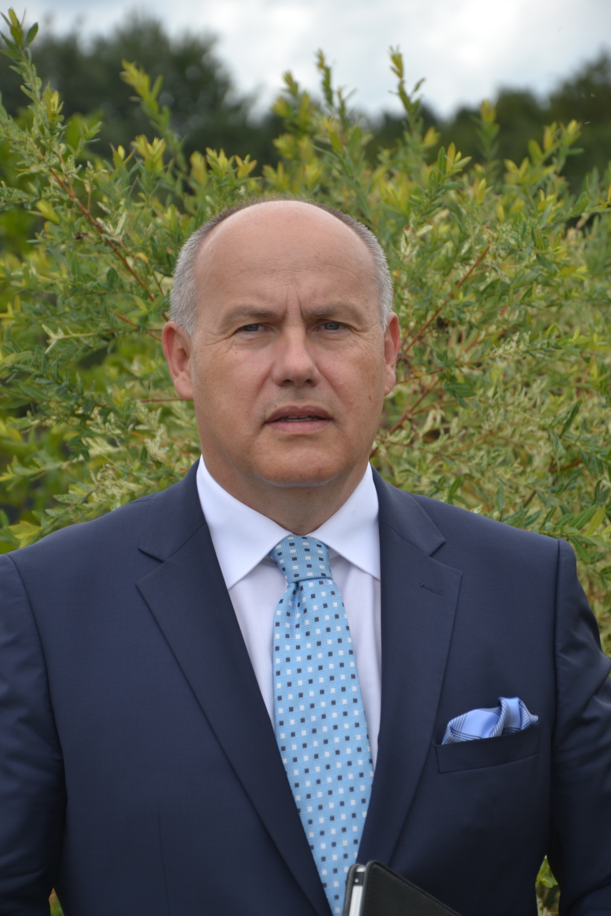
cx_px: 306
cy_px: 458
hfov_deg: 10.2
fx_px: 3437
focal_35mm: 135
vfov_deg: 15.2
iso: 100
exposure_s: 1/125
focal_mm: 90
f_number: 5.6
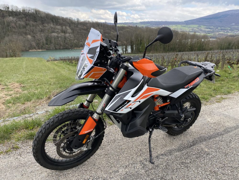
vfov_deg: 53.1
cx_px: 120
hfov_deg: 67.3
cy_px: 90
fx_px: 180
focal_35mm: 26
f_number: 1.8
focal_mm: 4.25
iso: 32
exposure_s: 1/597
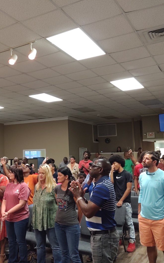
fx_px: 279
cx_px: 32
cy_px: 132
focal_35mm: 39
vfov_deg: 50.4
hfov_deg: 31.8
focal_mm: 4.75
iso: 218
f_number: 1.7
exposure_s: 1/30
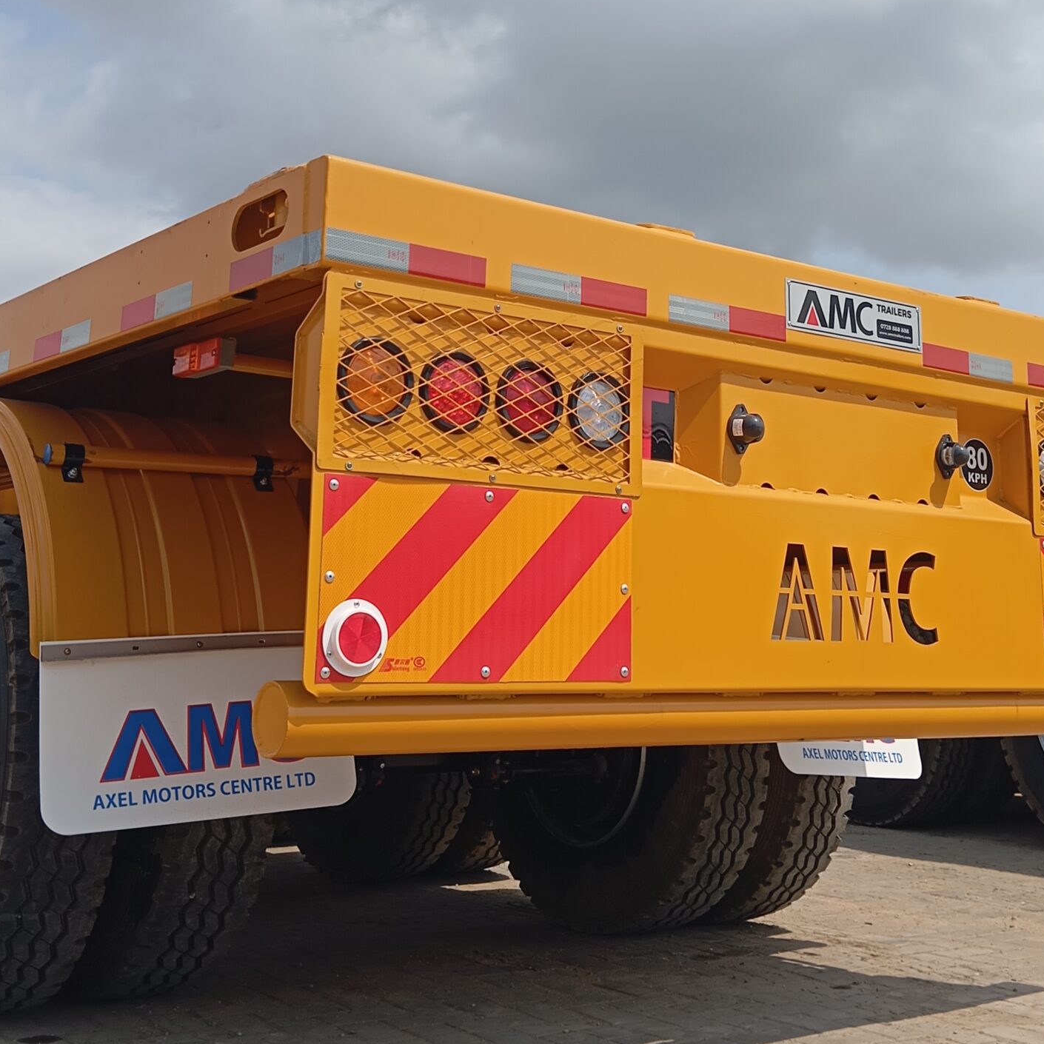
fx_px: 1535
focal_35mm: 45
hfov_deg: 37.5
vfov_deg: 36.8
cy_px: 281
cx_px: 547
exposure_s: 1/1174
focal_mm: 4.22
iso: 109
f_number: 1.8
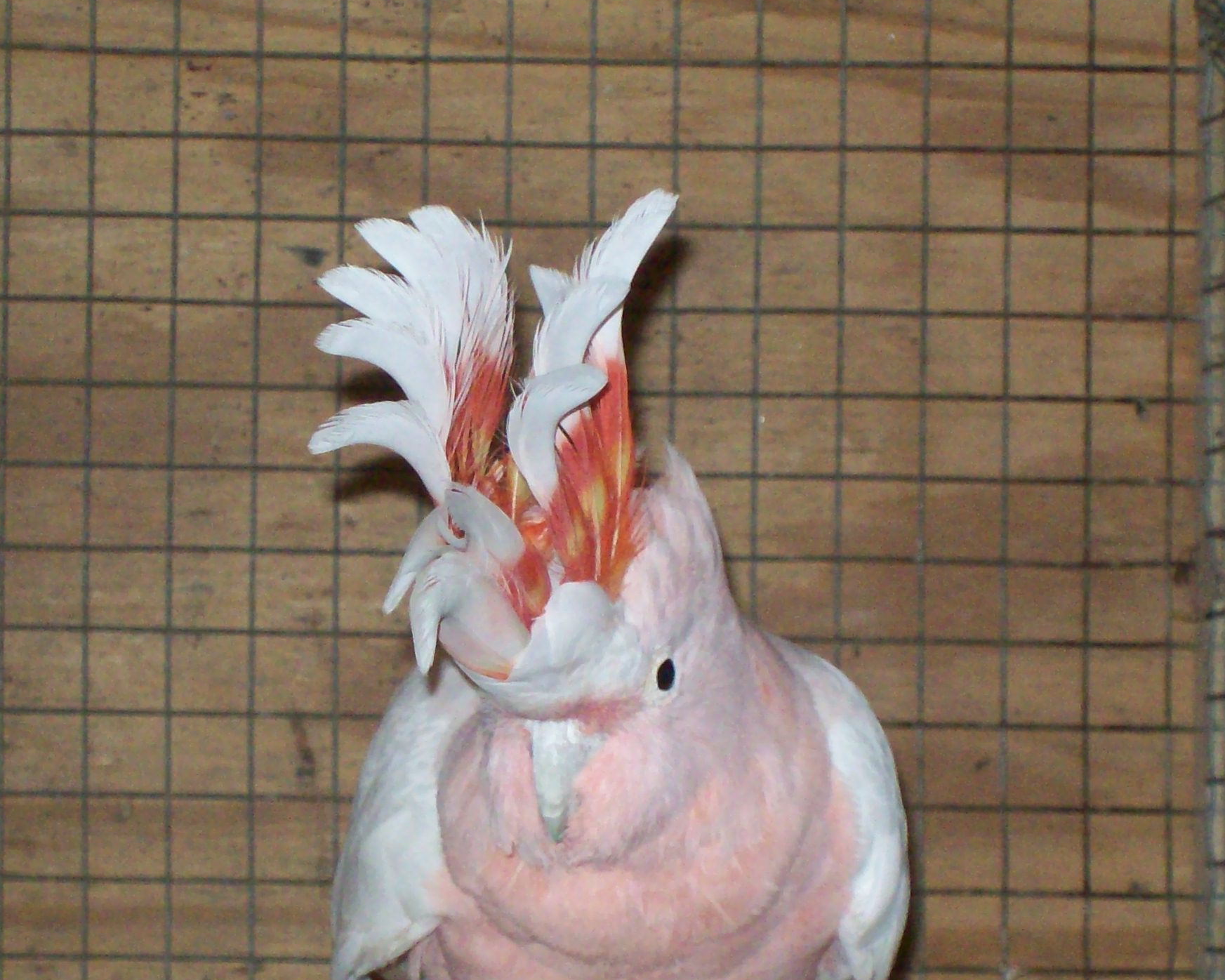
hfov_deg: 11.2
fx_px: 6236
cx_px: 421
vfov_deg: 9.0
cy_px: 727
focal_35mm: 172
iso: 400
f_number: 4.8
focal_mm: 18
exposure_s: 1/257
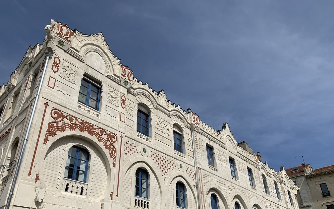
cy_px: 126
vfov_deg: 44.3
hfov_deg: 66.5
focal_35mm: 28
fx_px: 255
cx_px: 167
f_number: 1.8
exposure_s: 1/4464
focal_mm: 4.25
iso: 25
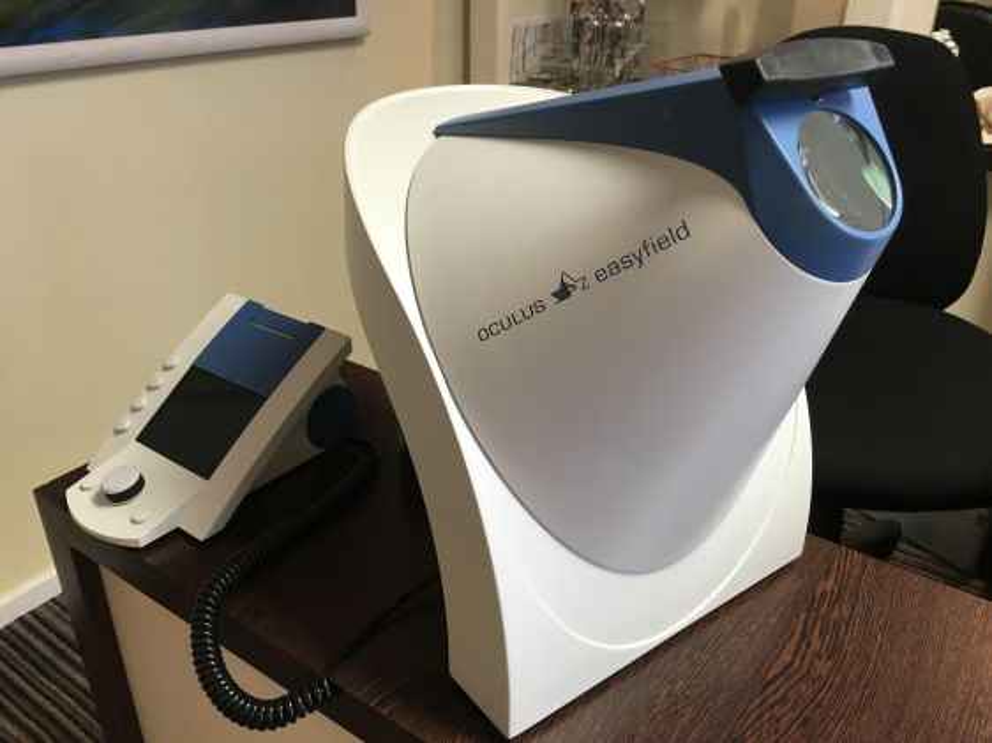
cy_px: 372
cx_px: 496
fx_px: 831
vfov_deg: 48.2
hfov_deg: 61.7
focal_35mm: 29
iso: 64
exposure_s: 1/33
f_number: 2.2
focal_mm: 4.15
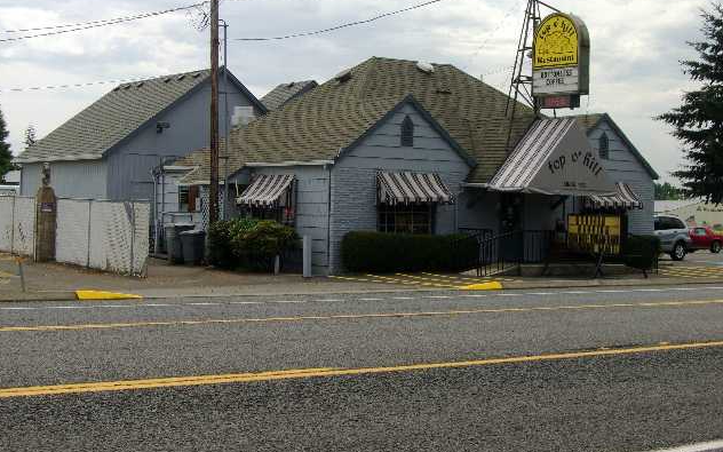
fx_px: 1163
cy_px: 184
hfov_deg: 34.5
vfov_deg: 22.0
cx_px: 358
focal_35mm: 59
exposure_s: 1/200
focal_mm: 11.5
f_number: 6.8
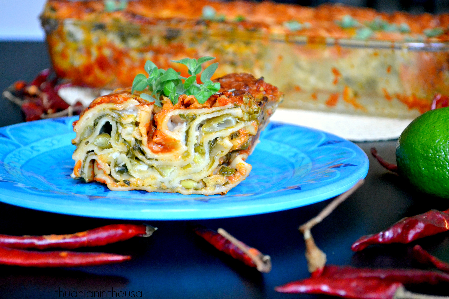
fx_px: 948
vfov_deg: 17.9
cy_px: 150
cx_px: 224
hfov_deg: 26.6
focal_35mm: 76
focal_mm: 50
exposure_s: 1/60
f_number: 5.6
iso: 2800
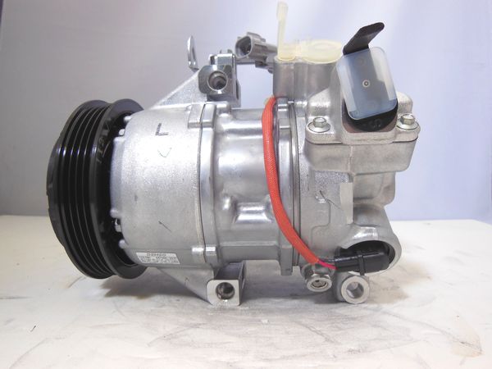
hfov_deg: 69.4
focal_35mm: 25
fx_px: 355
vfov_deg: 54.9
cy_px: 184
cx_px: 246
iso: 160
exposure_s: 1/30
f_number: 3.5
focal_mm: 4.5
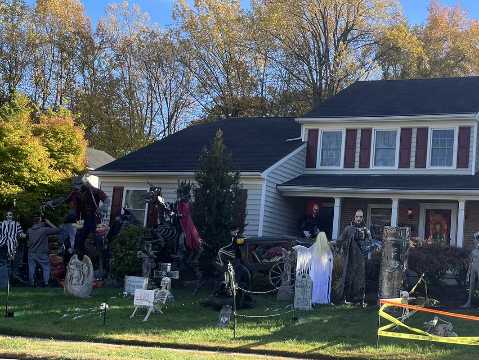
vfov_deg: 28.9
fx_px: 692
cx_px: 399
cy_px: 237
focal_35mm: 50
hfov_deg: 36.6
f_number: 1.6
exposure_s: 1/711
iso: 32
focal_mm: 4.2
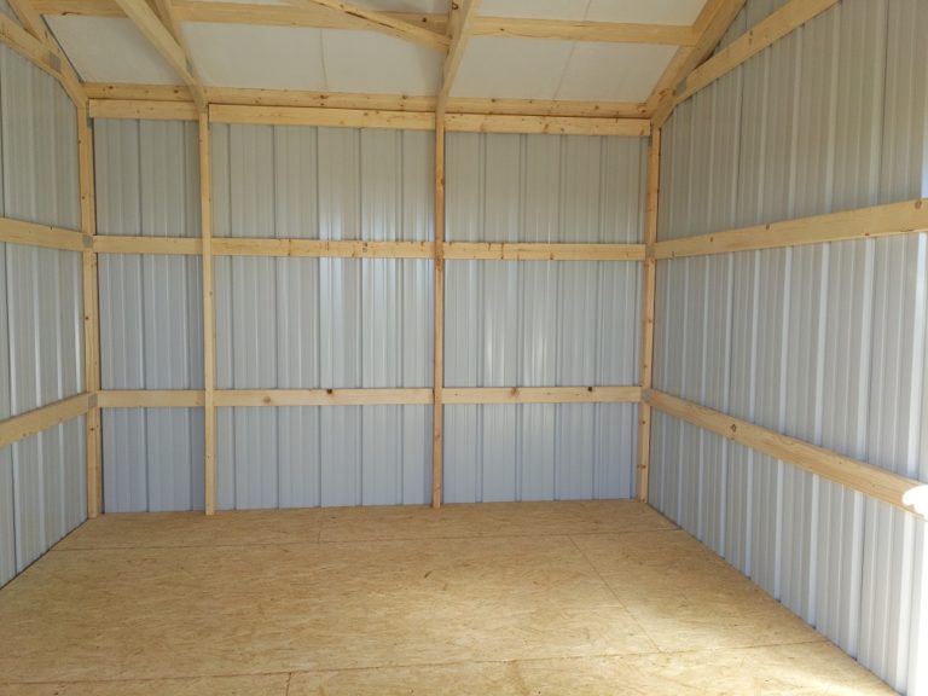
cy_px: 348
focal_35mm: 25
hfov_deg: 69.4
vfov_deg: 54.9
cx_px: 464
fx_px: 670
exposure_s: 1/235
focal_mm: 4.38
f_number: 1.73
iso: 55
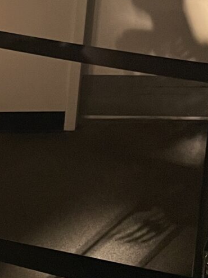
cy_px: 69
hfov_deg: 12.9
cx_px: -111
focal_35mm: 108
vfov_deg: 18.1
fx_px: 865
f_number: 1.6
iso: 160
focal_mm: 4.2
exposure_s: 1/60
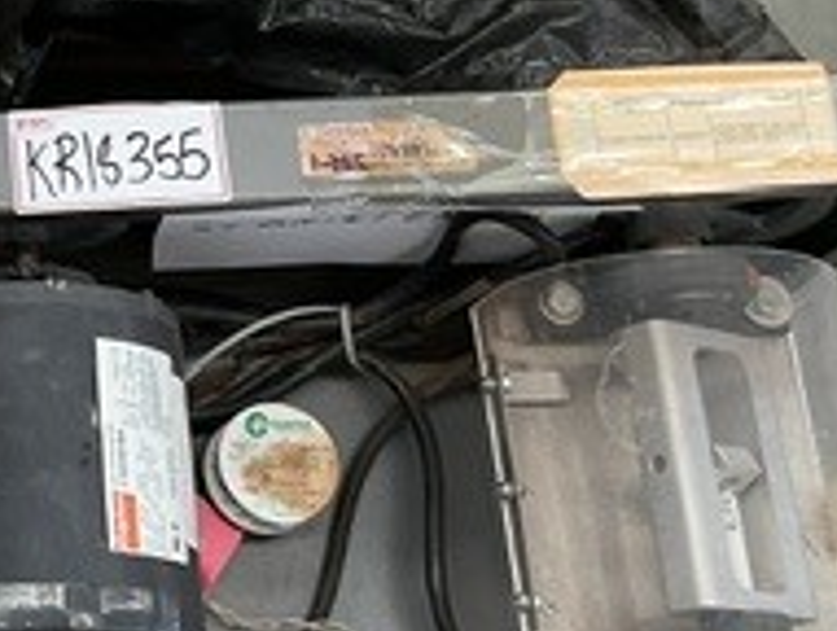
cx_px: -307
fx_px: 2350
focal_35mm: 97
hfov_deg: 18.5
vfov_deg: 14.7
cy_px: -167
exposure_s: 1/120
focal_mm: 3
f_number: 1.8
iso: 50
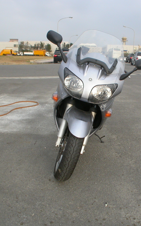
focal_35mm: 54
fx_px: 332
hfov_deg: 23.9
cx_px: 87
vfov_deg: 37.5
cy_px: 113
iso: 100
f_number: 4.2
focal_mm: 7.85
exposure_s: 1/86.1
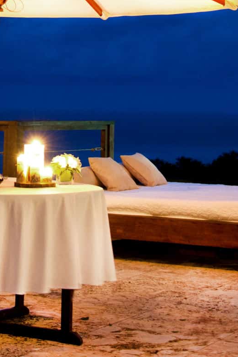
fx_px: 1111
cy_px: -172
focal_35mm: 112
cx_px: -35
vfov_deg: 16.7
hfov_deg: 12.0
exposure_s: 3
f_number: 3.5
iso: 400
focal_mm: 34
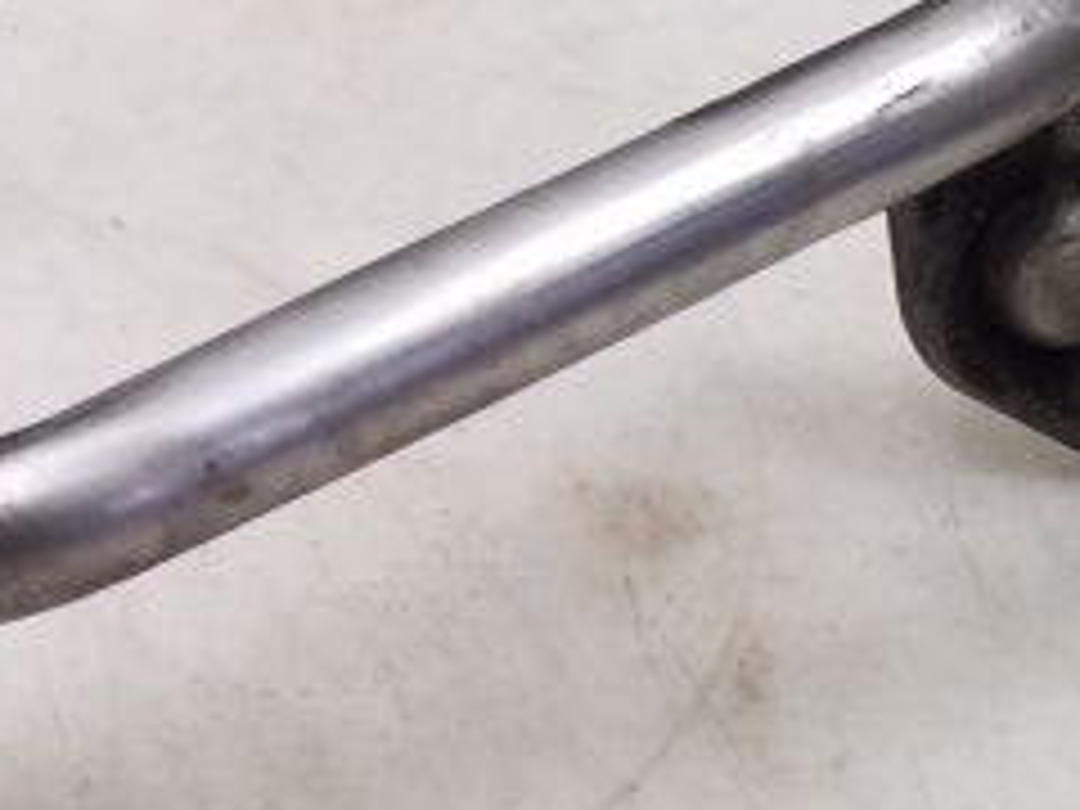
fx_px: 3588
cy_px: 252
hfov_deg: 16.3
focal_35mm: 115
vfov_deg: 12.9
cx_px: -270
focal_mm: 3.6
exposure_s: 1/50
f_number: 1.9
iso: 80
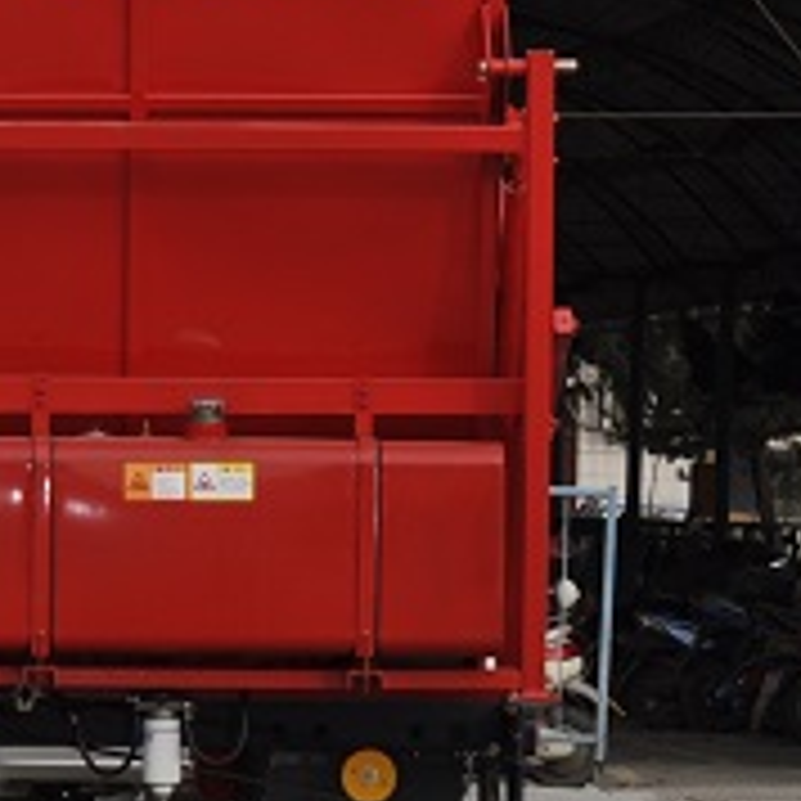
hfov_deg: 5.8
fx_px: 7717
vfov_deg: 5.9
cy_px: 279
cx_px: -846
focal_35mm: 295
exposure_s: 1/200
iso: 200
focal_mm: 55
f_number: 9
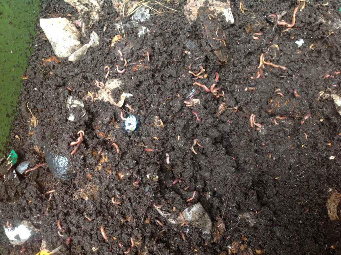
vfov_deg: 40.6
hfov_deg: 52.7
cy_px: 128
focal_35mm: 35
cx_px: 170
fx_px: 344
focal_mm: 4.28
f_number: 2.4
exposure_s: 1/20
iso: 50
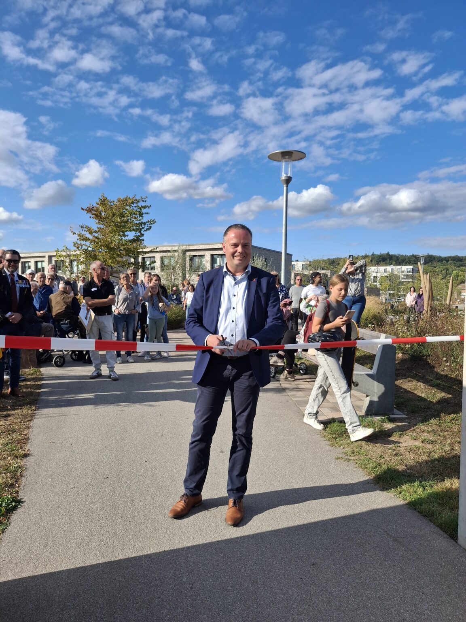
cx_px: 233
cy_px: 311
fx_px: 449
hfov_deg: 54.9
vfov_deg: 69.4
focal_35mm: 25
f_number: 1.8
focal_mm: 4.69
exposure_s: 1/1667
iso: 32
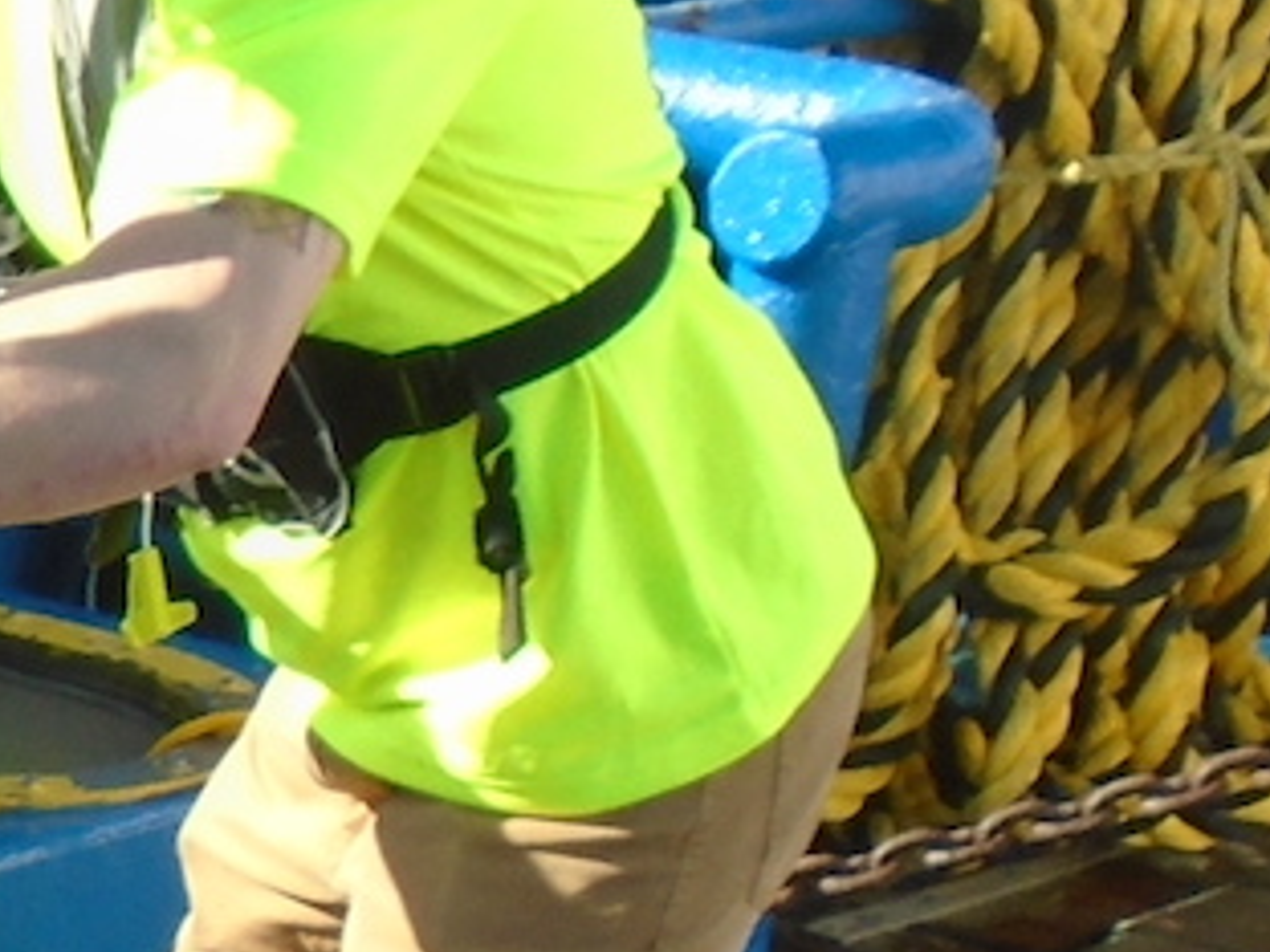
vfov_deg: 11.9
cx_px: -1156
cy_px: 1343
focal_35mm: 120
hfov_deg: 14.1
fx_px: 4403
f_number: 3.2
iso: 100
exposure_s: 1/320
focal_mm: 4.6
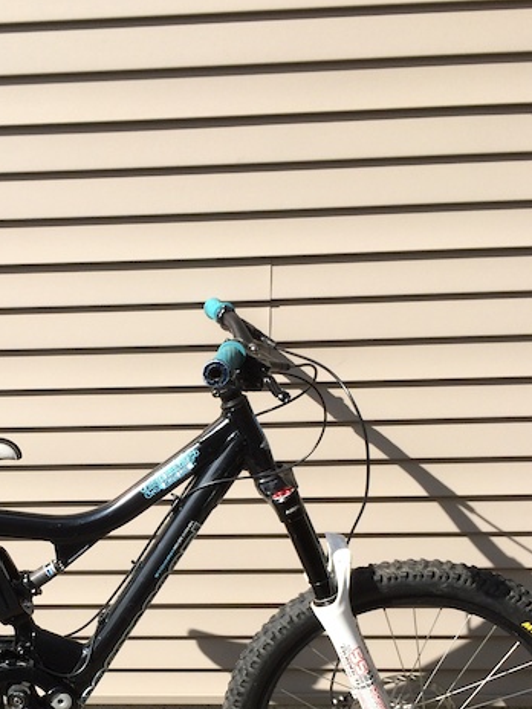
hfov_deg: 28.5
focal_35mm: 50
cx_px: 110
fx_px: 1025
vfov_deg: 36.7
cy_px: 581
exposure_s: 1/1580
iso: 32
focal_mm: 4.15
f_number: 2.2
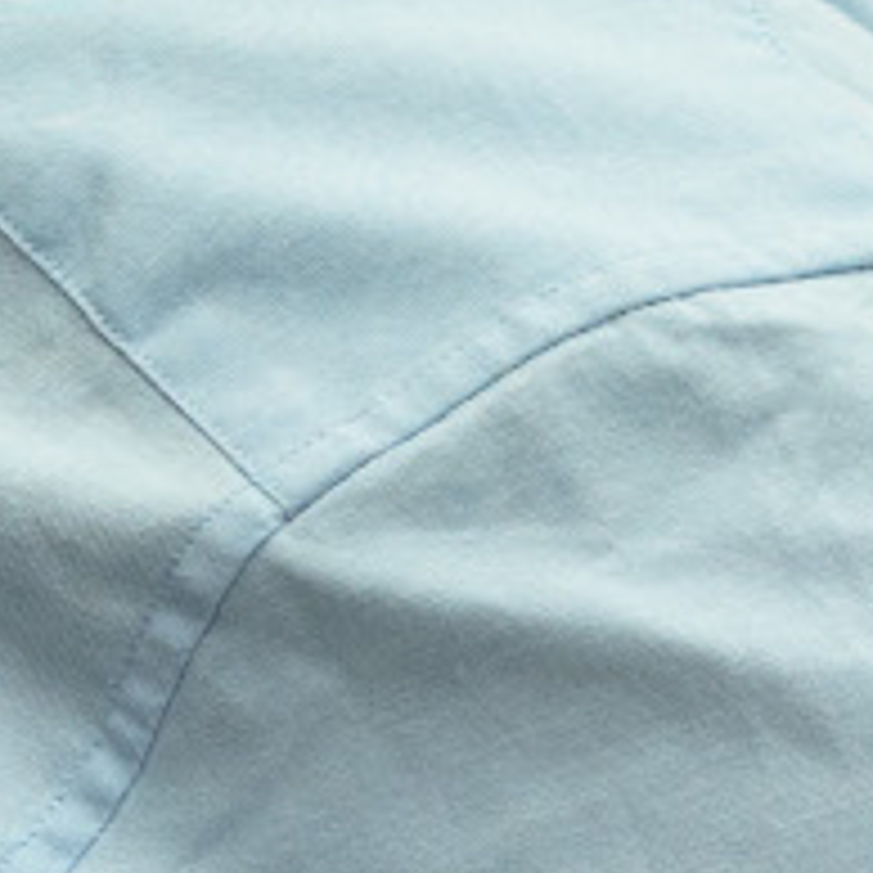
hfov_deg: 3.9
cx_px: 3488
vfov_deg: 4.2
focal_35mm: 420
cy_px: 212
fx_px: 11984
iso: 500
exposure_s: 1/160
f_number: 4
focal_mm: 50
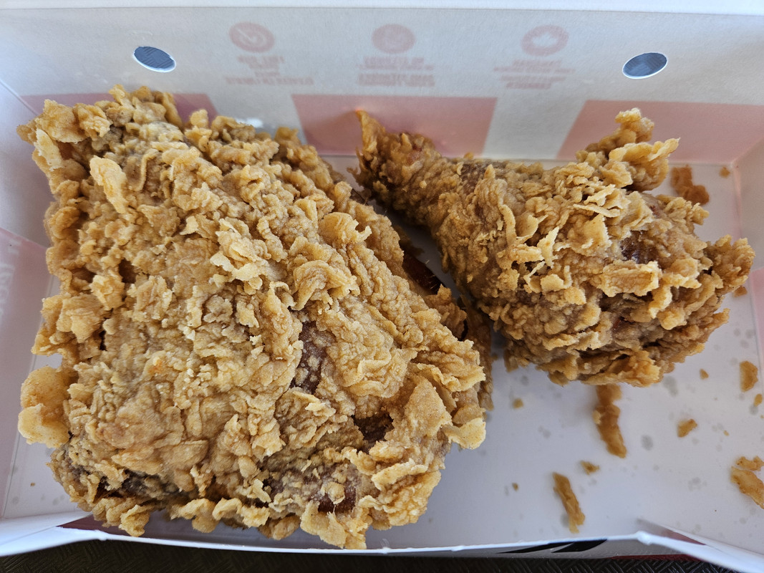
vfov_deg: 58.9
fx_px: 508
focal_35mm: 23
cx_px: 382
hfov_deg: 73.9
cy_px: 286
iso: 80
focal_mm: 5.4
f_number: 1.8
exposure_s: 1/120
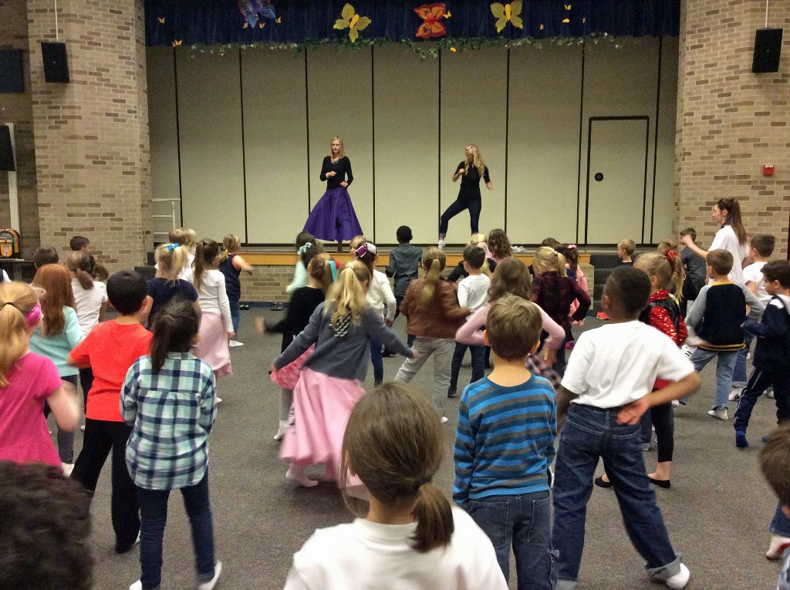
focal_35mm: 32
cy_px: 295
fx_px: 729
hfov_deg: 56.9
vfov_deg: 44.1
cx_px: 395
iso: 250
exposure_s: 1/20
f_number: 2.4
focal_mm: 3.3
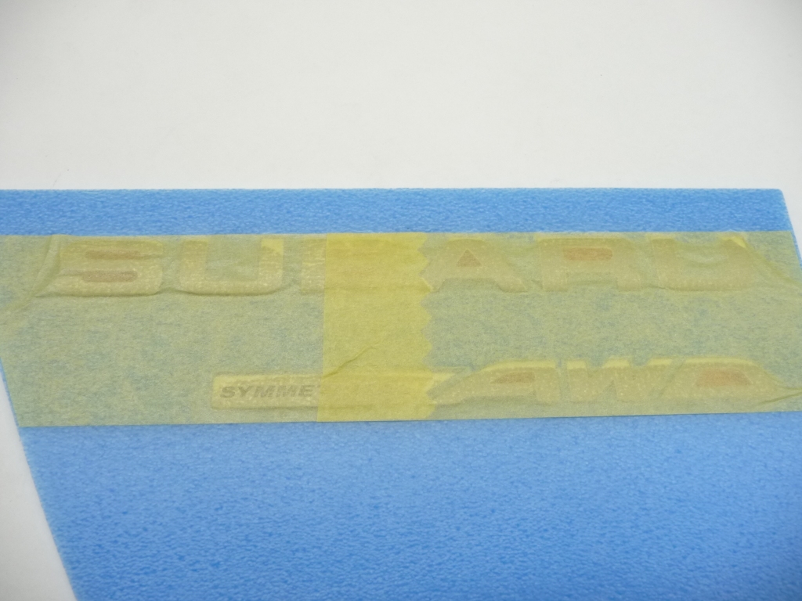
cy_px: 300
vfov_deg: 49.7
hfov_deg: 63.4
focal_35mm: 28
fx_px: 649
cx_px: 401
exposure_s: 1/30
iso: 200
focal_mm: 4.7
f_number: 3.3
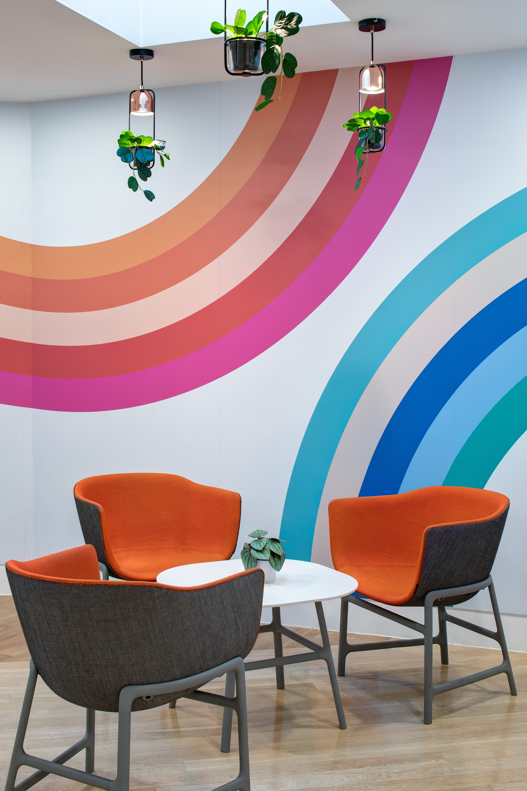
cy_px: 396
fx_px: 988
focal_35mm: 45
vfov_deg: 43.6
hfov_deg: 29.9
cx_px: 264
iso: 100
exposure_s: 1/1.43
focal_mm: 45
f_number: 9.5
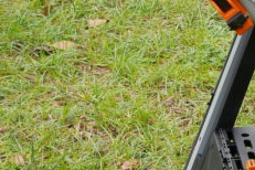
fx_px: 1502
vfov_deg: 6.5
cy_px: 49
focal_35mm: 212
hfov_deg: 9.4
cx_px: 402
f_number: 4.3
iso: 200
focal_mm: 23
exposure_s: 1/80
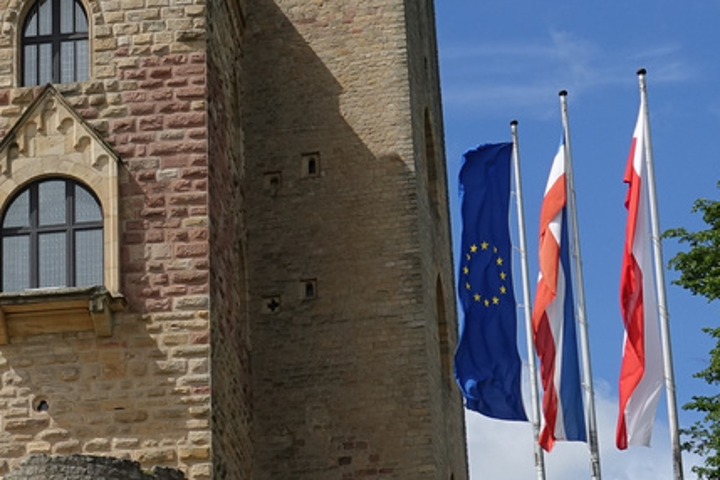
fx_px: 2720
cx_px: -50
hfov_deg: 14.8
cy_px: 211
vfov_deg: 10.1
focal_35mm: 136
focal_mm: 13.31
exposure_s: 1/1000
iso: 100
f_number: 4.5
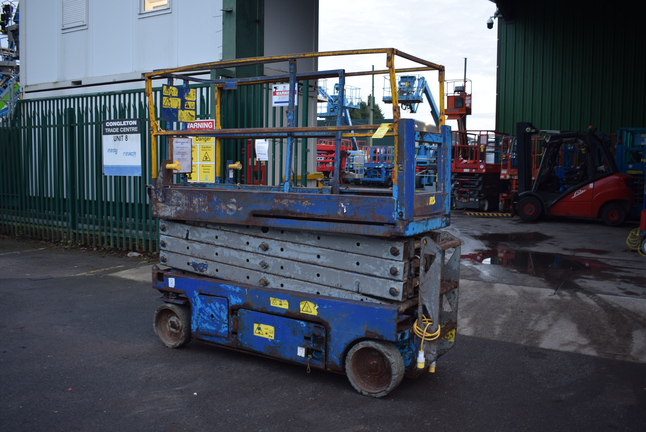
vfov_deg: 40.0
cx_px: 323
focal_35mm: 33
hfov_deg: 57.2
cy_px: 216
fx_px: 593
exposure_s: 1/8
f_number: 3.8
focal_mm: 22
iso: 100
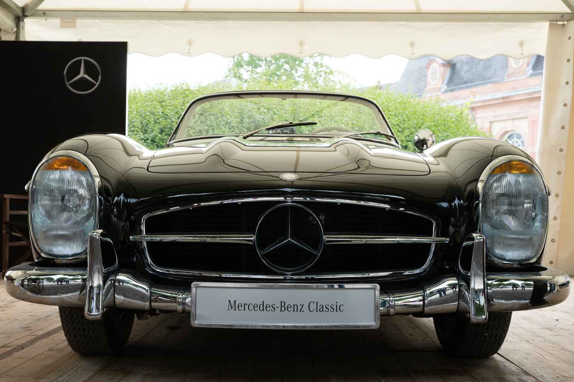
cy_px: 191
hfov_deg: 39.6
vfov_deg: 27.0
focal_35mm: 50
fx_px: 797
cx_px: 287
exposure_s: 1/125
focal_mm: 50
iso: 1250
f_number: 9
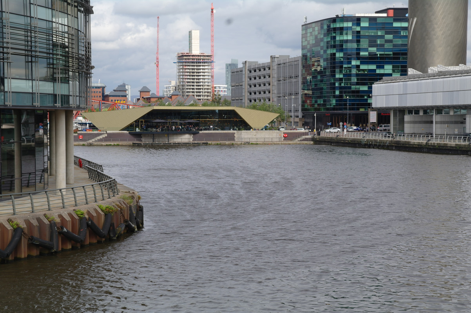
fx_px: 1098
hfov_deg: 24.2
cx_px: 236
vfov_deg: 16.2
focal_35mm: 84
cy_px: 156
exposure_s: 1/90
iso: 100
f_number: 11
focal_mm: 55
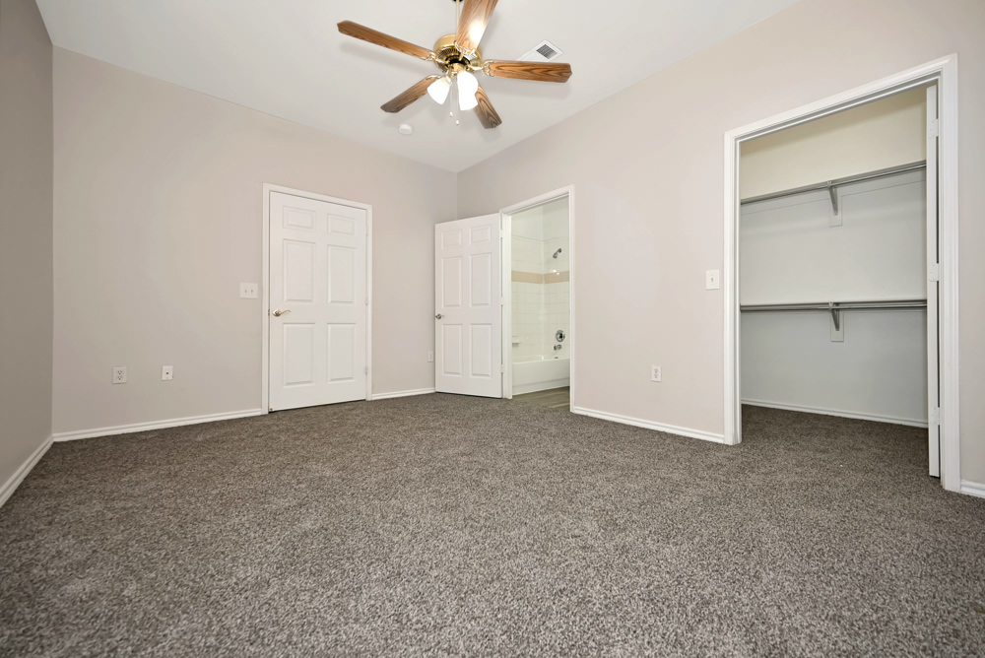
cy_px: 329
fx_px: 383
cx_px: 492
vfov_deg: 81.3
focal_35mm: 14
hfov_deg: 104.2
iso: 360
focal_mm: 14
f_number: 4
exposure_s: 1/60
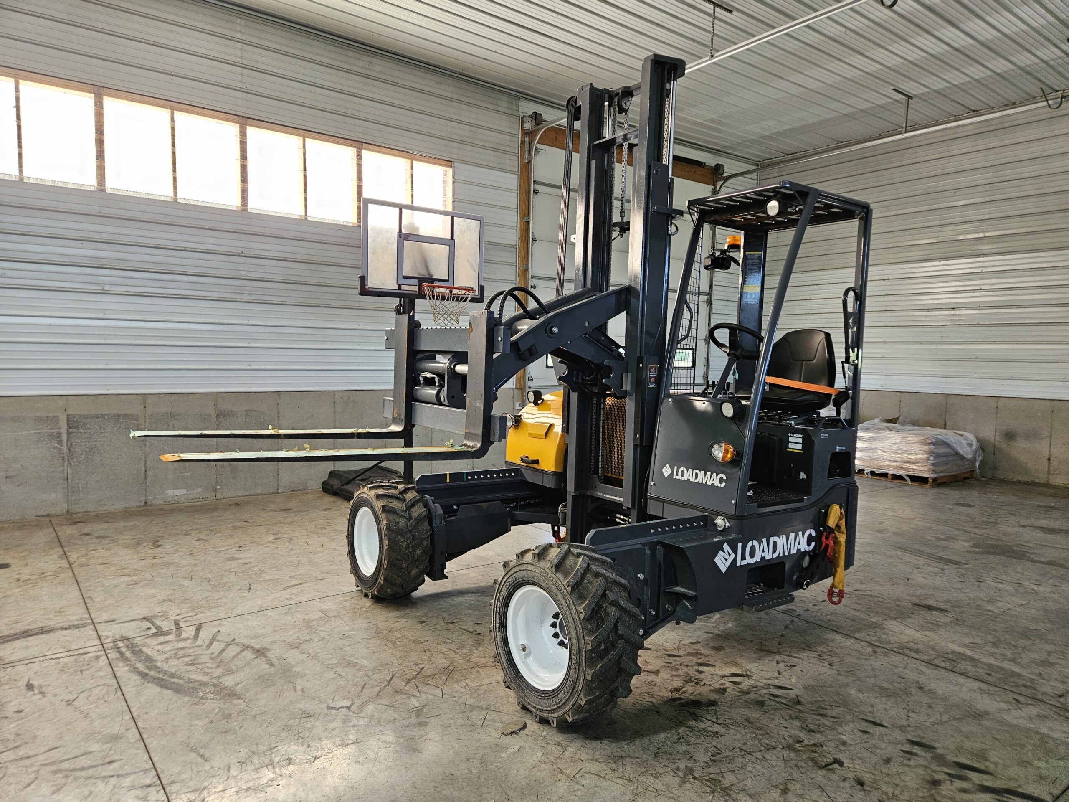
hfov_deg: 73.9
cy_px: 401
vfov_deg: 58.9
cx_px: 534
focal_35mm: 23
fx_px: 710
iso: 100
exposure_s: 1/120
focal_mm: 5.4
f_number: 1.8
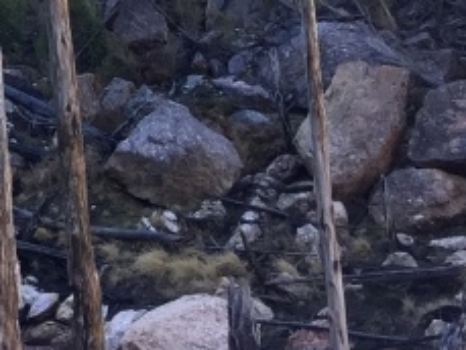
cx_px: -322
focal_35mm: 152
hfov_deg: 12.1
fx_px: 2047
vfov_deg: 8.8
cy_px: -494
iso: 40
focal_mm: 4.15
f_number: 2.2
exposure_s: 1/100
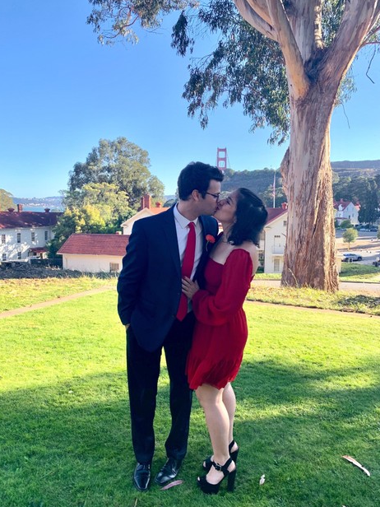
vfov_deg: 65.3
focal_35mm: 27
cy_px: 249
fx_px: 395
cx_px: 190
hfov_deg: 51.4
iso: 25
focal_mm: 4.25
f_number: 1.8
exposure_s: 1/450
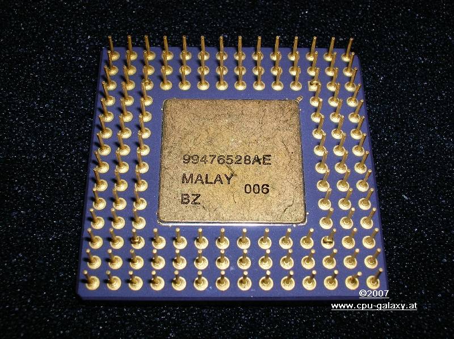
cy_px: 170
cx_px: 227
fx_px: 603
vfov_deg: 31.5
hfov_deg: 41.3
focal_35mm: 46
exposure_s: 1/60.1
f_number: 5.4
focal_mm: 7.7
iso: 50
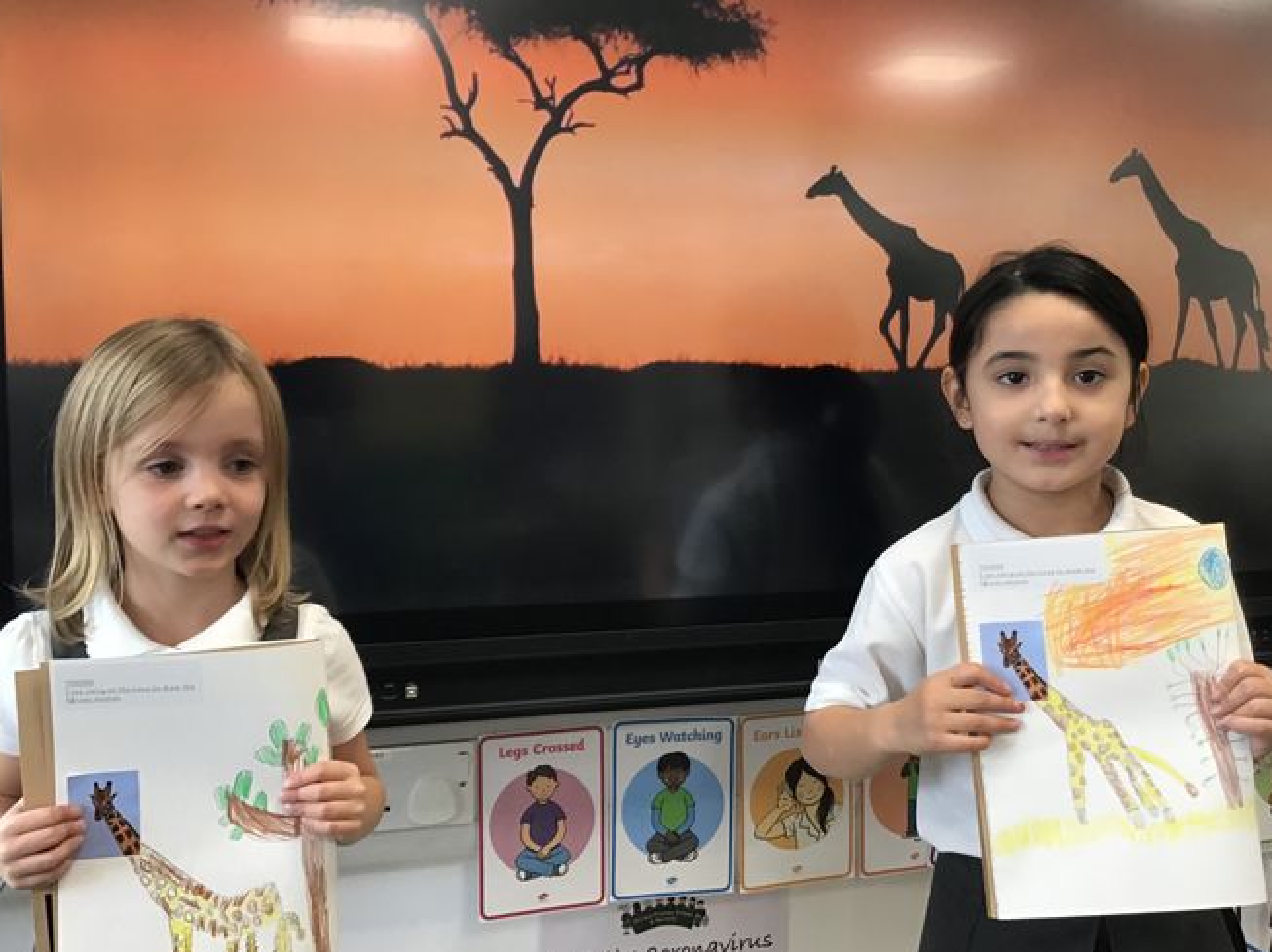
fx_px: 1396
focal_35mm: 38
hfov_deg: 49.0
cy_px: 475
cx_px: 655
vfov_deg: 37.7
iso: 64
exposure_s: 1/33
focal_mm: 3.3
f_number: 2.4
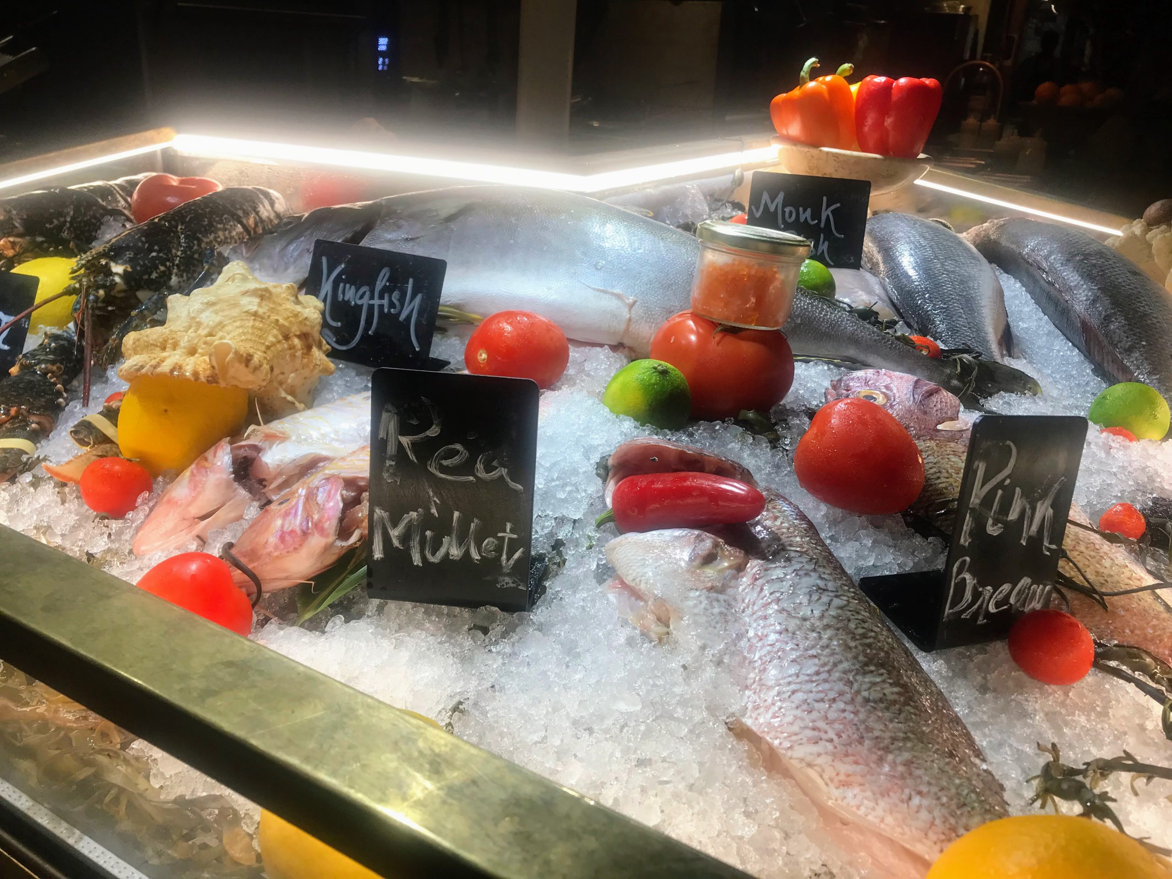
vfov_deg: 49.7
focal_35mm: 28
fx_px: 948
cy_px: 440
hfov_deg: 63.4
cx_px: 586
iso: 25
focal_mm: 3.99
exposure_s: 1/100
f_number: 1.8
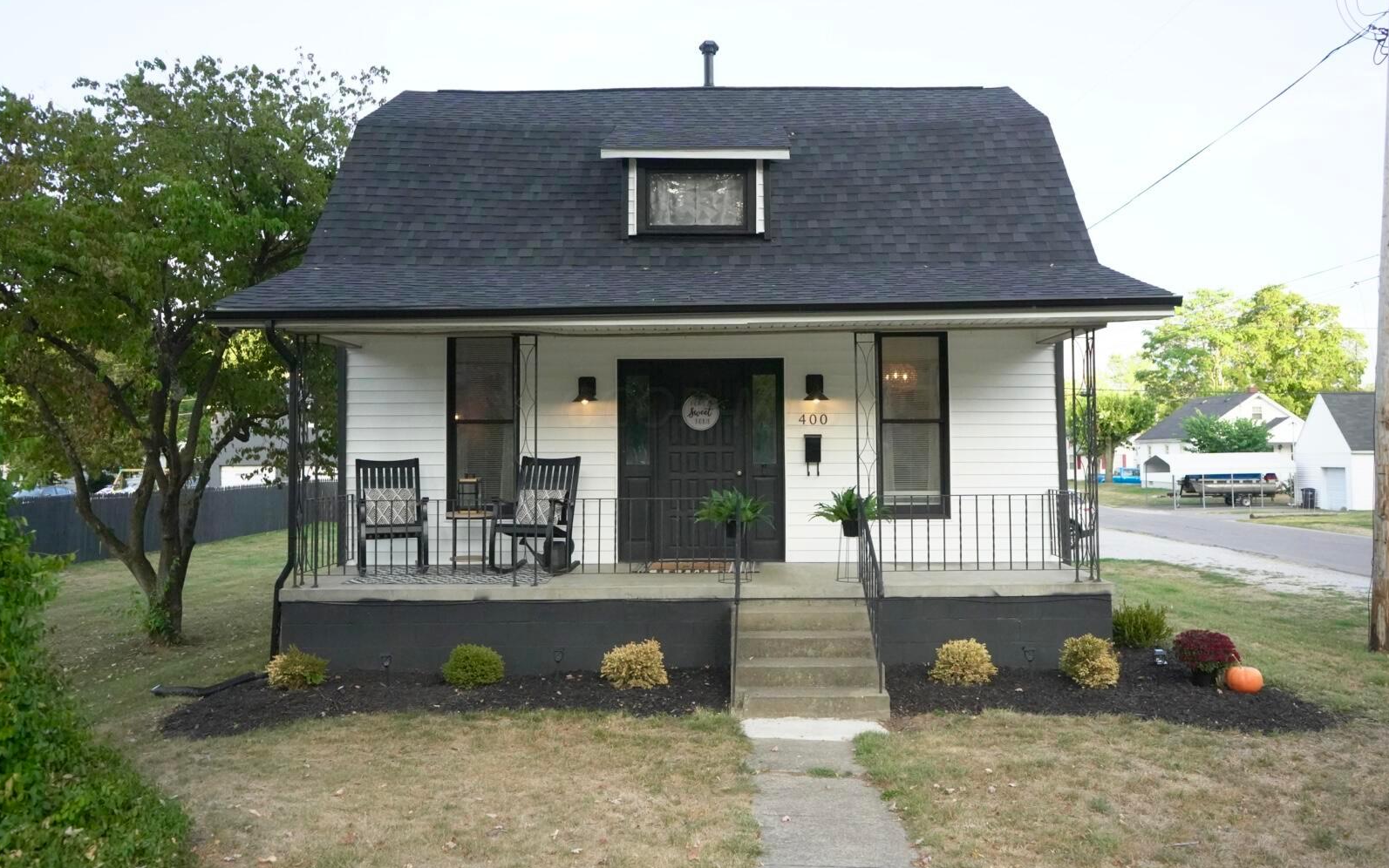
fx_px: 1136
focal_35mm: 30
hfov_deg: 62.9
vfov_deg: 41.8
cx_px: 701
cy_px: 407
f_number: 5.6
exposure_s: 1/2500
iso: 8000
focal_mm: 29
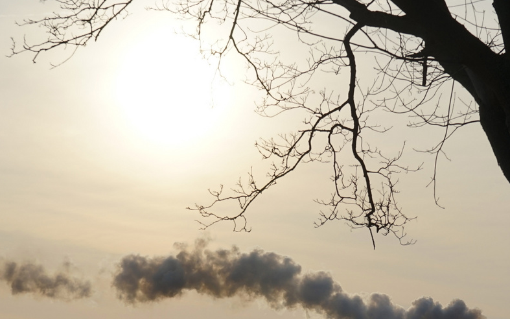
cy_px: 289
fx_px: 1487
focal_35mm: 107
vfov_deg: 12.1
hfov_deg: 19.4
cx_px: 285
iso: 100
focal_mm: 51
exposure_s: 1/500
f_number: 9
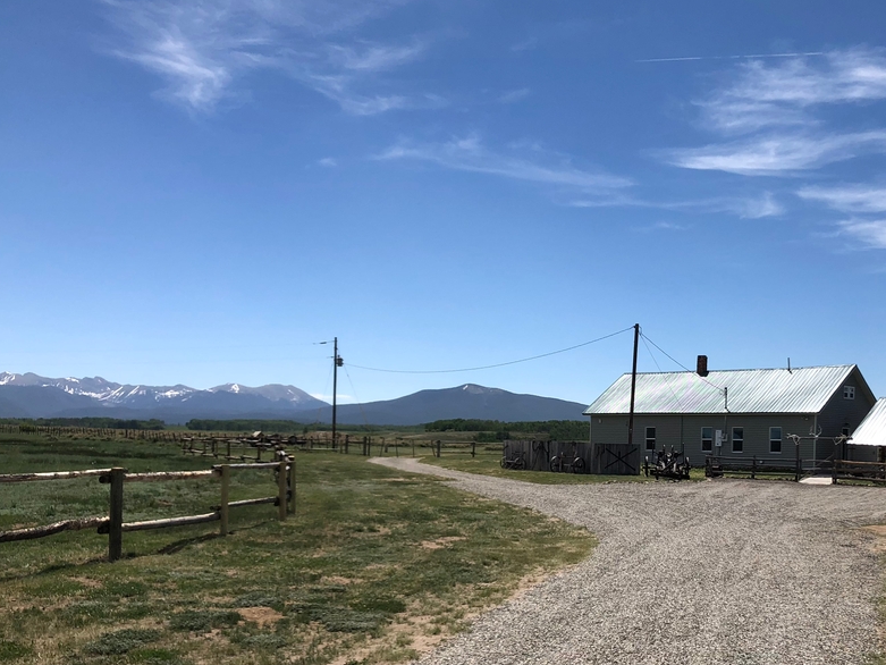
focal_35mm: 43
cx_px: 618
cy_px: 471
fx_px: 1101
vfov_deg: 33.2
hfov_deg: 43.0
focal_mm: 3.99
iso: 20
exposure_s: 1/2558
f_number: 1.8
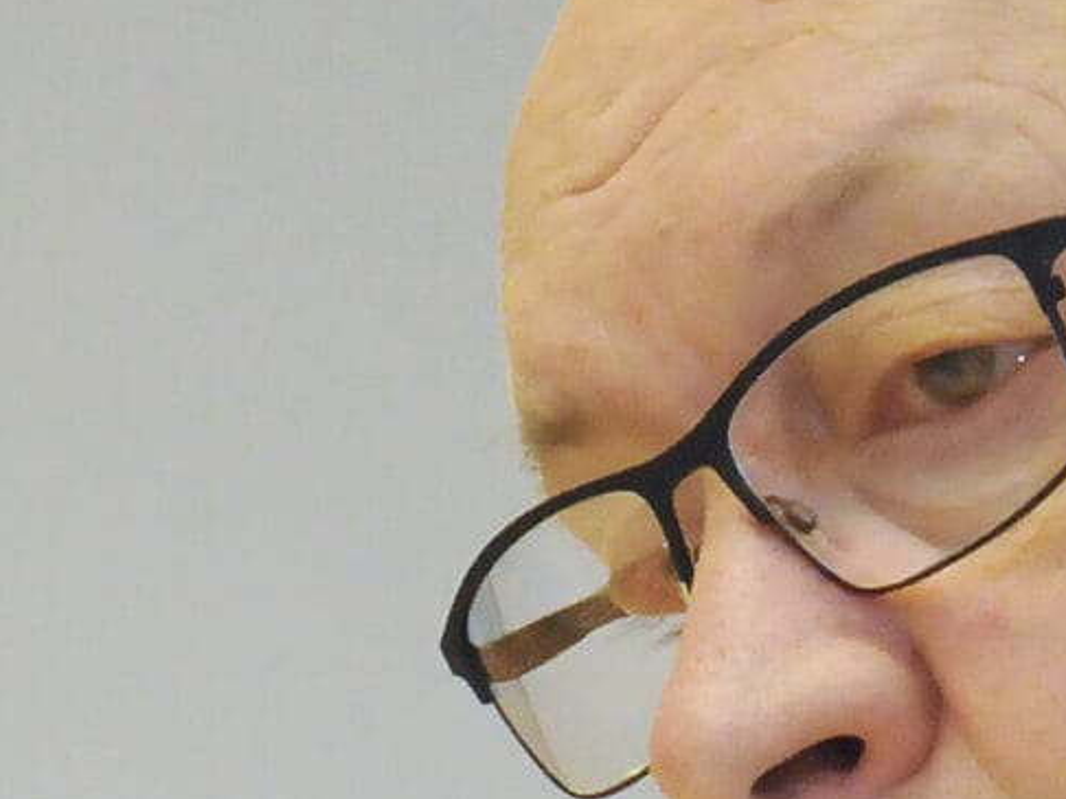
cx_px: 276
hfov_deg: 3.1
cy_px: 1291
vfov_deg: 2.3
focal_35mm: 646
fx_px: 19869
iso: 3200
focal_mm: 85
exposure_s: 1/60
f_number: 6.3
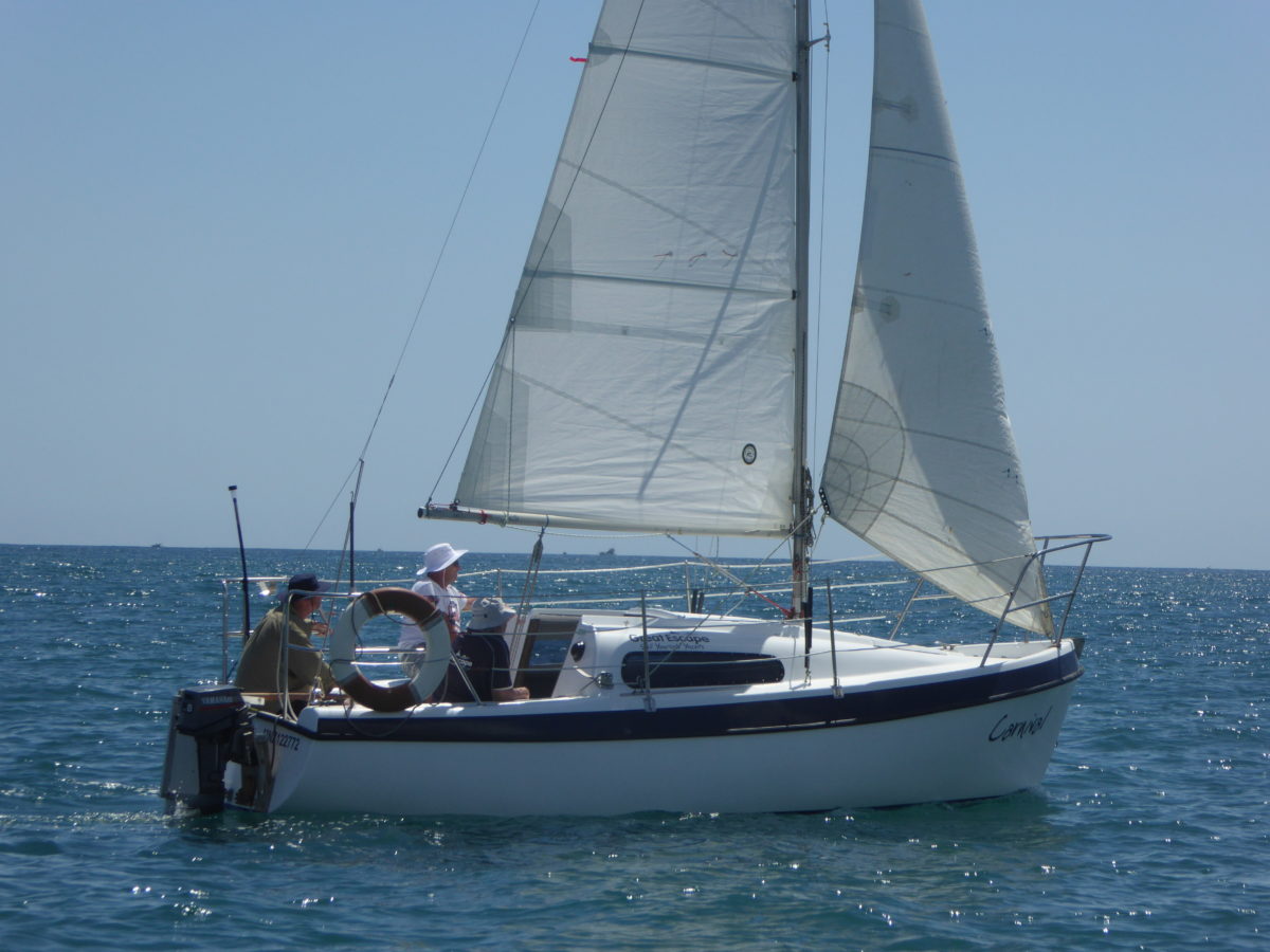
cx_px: 635
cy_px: 476
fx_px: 4953
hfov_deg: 14.6
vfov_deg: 11.0
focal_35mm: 135
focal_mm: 24.2
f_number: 5.3
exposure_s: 1/1000
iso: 100
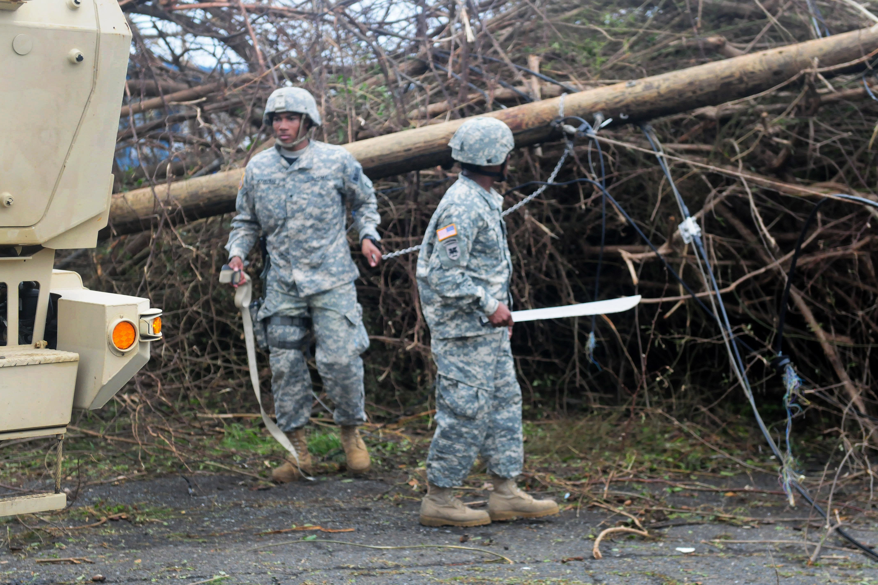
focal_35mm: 75
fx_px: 1829
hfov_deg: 27.0
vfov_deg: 18.2
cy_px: 292
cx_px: 439
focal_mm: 50
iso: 800
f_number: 3.2
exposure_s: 1/4000
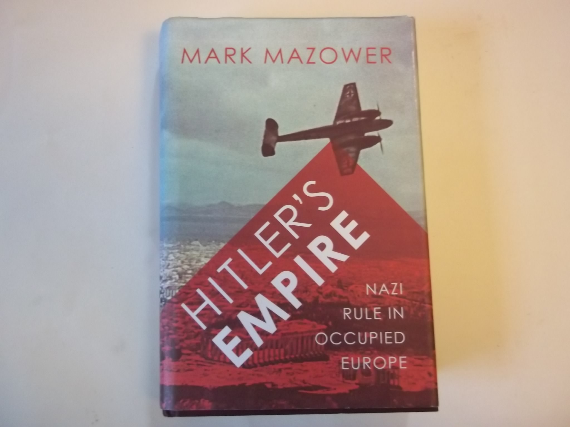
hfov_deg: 51.4
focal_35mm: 36
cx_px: 285
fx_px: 593
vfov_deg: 39.7
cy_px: 214
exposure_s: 1/8
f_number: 3.1
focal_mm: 6.5
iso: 320
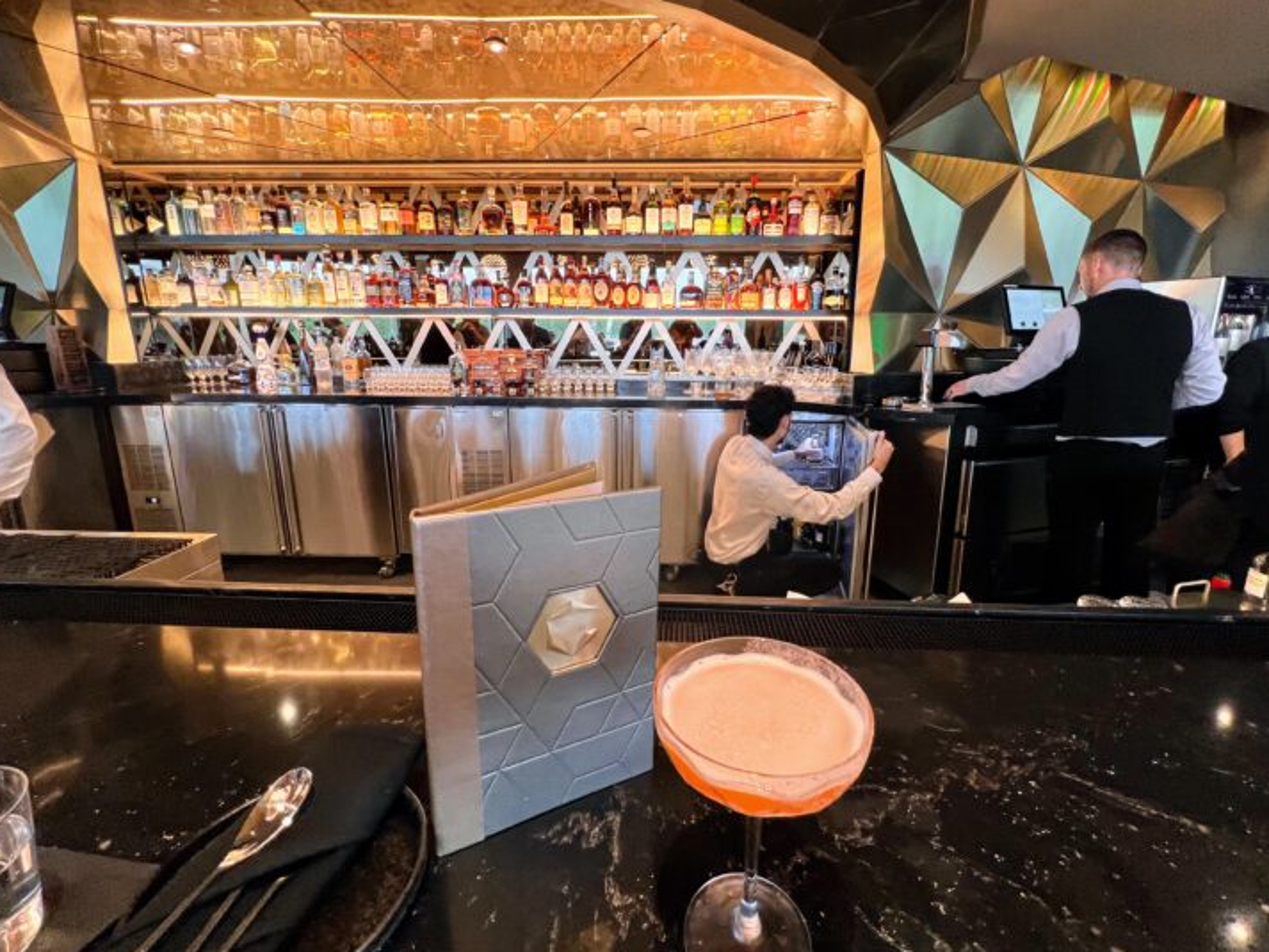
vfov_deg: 85.6
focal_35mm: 14
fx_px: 513
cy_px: 454
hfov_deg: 102.0
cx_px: 659
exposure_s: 1/60
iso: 320
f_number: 1.8
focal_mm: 1.57
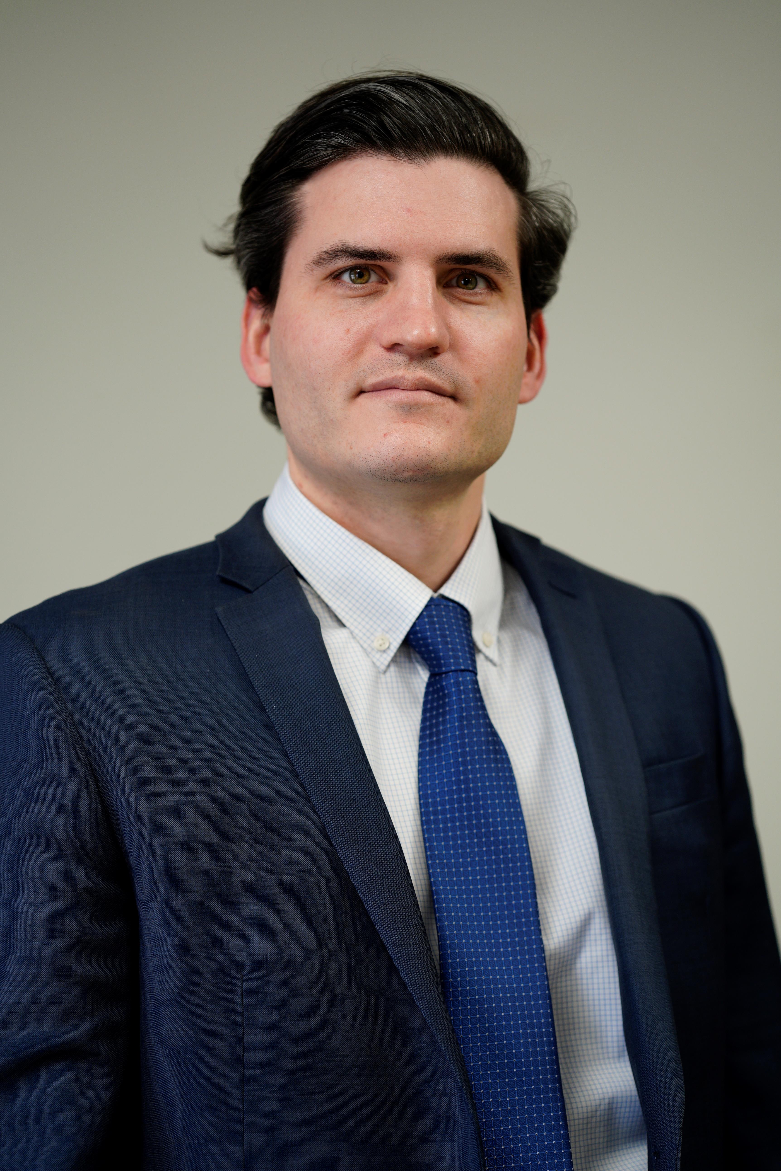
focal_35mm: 85
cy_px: 586
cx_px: 390
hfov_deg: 16.1
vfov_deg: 23.9
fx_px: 2764
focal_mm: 85
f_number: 2.5
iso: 400
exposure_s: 1/160
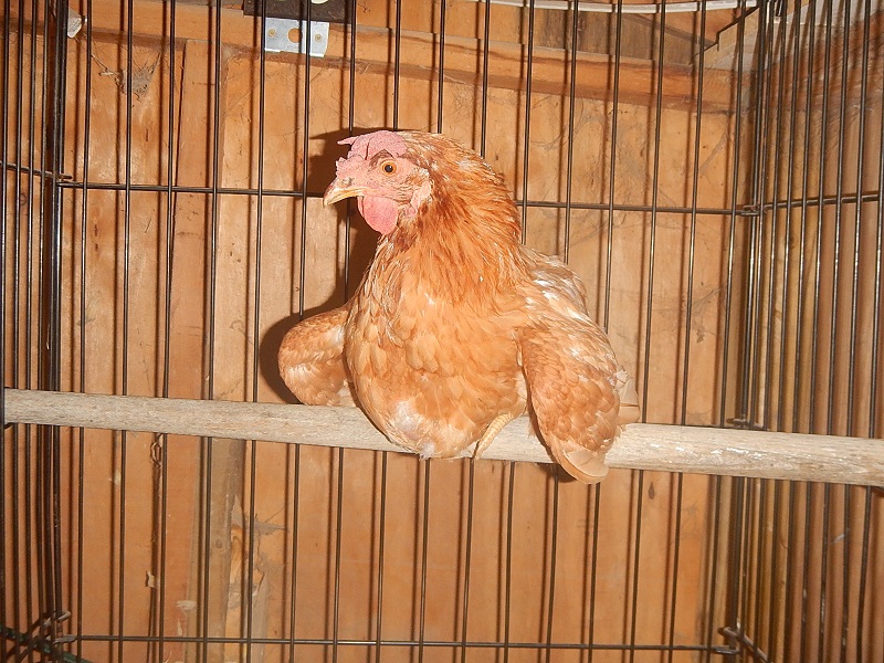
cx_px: 442
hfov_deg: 40.4
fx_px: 1200
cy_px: 332
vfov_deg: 30.9
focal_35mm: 47
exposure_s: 1/30
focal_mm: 8.4
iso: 200
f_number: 4.1
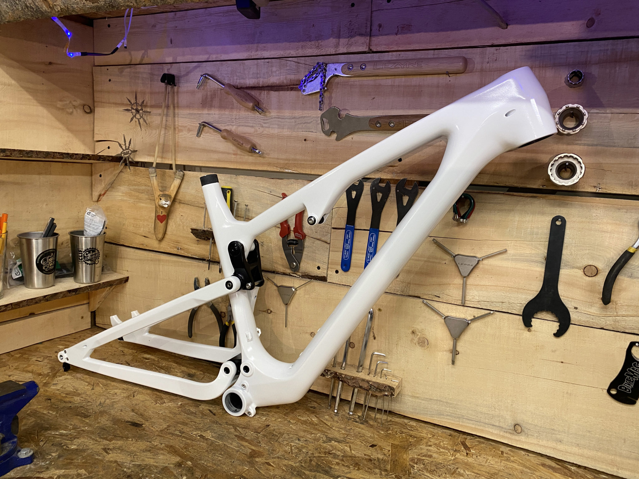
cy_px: 240
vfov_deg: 53.1
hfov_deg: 67.3
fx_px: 480
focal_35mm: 26
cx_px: 320
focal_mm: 4.25
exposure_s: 1/60
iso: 125
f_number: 1.8
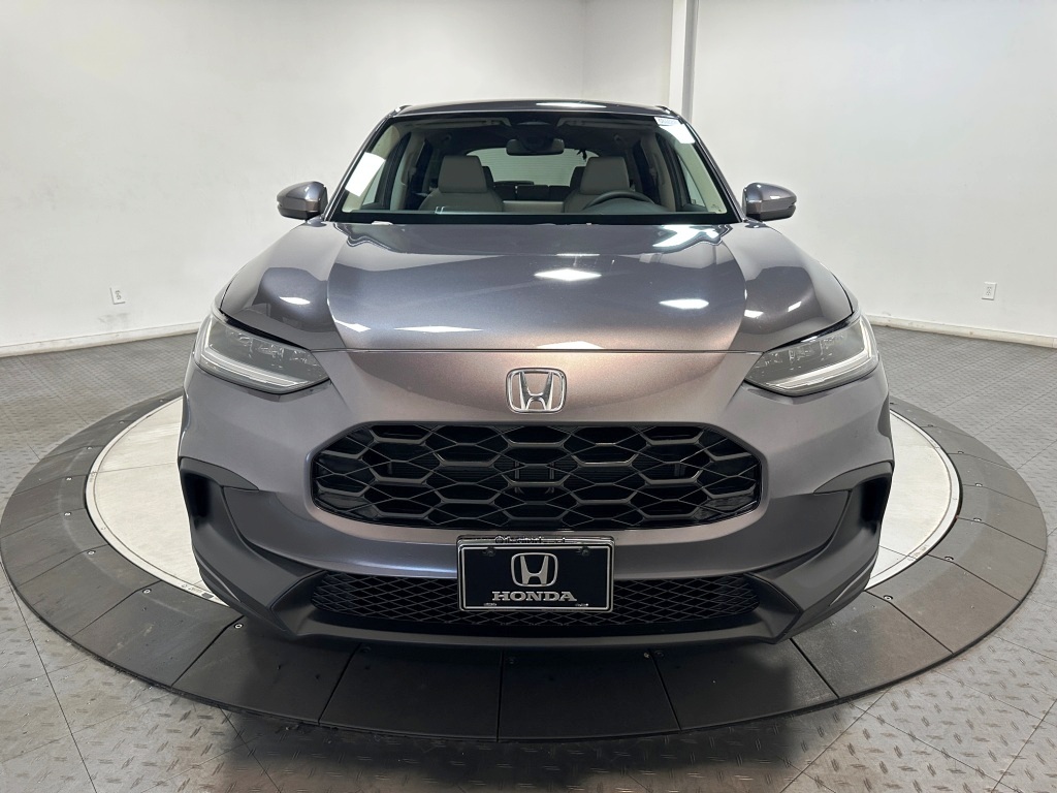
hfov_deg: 71.6
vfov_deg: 56.8
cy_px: 396
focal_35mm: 24
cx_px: 528
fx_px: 733
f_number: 1.78
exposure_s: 1/60
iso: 320
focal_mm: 6.86
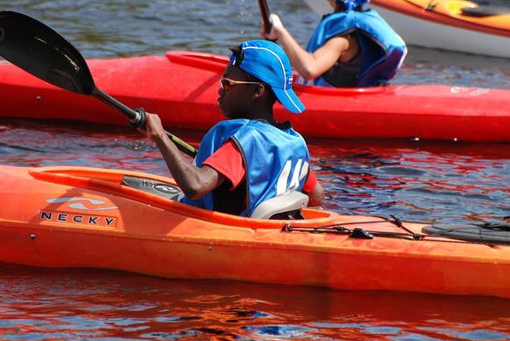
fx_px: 8182
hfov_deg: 3.6
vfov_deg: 2.4
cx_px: 254
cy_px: 135
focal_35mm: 577
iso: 220
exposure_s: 1/500
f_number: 5.6
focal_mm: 300
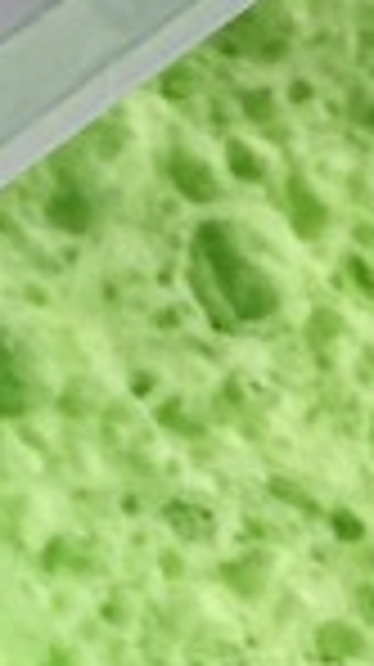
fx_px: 4117
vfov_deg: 7.8
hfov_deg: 4.7
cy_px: -1474
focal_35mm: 233
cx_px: -1203
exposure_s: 1/153
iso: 25
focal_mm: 4.15
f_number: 2.2
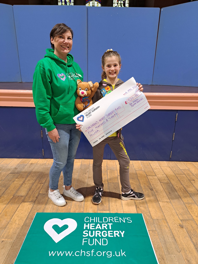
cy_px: 132
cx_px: 99
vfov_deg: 71.6
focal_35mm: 24
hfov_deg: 56.8
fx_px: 183
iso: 160
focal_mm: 5.23
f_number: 1.8
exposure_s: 1/50
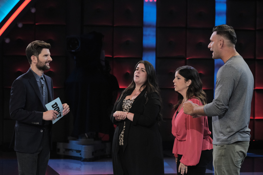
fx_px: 752
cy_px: 88
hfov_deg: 19.8
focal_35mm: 103
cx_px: 132
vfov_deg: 13.3
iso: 6400
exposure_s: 1/200
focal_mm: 68.7
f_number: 3.6
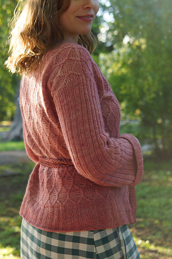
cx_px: 86
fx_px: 538
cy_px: 130
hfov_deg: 18.2
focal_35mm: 75
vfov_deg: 27.0
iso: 400
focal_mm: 50
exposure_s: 1/160
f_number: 4
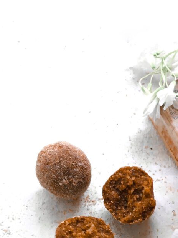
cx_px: 122
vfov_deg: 23.6
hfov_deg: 19.6
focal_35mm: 75
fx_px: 514
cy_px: 291
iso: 32
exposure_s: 1/35
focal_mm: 4.15
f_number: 2.2
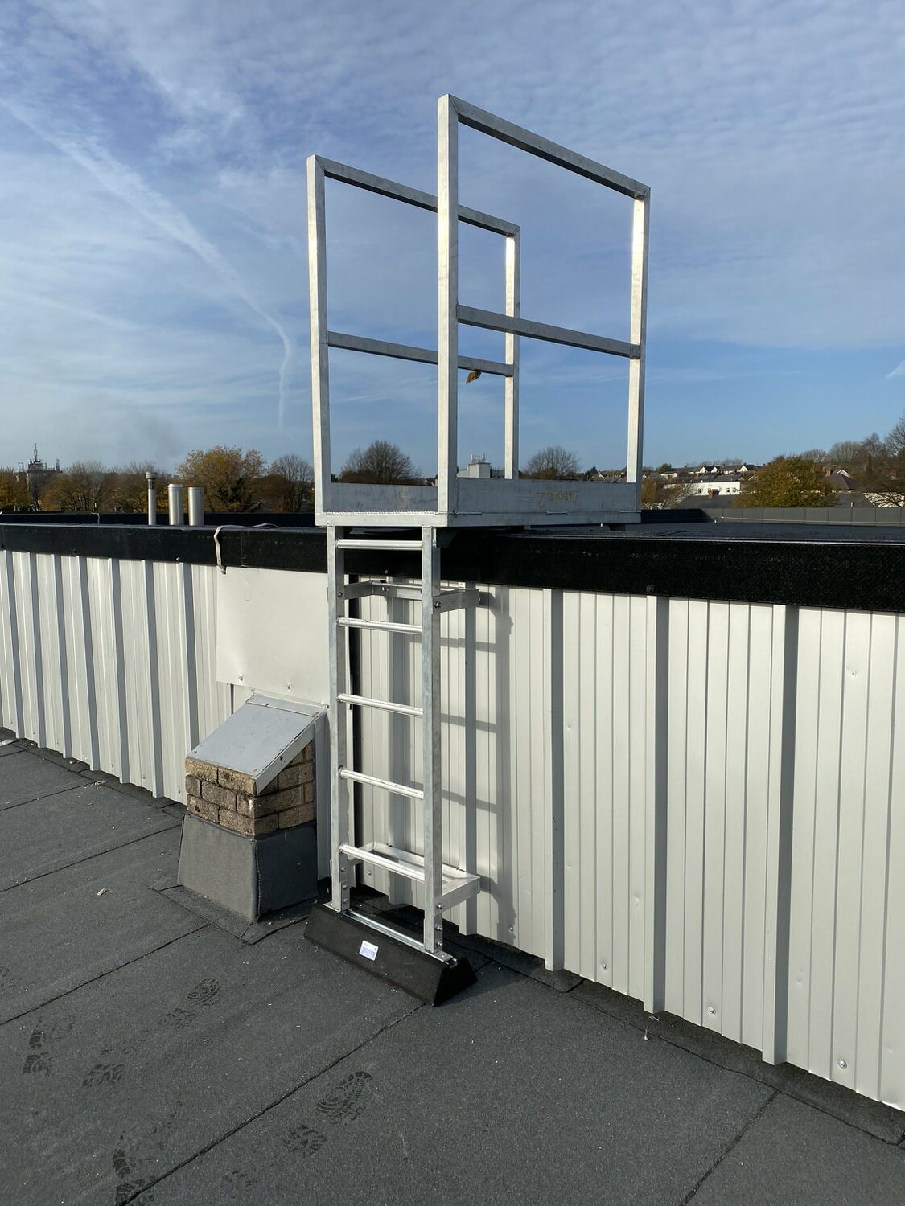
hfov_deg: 53.1
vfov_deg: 67.3
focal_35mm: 26
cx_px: 452
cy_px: 603
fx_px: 906
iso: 32
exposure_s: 1/2890
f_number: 1.8
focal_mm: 4.25
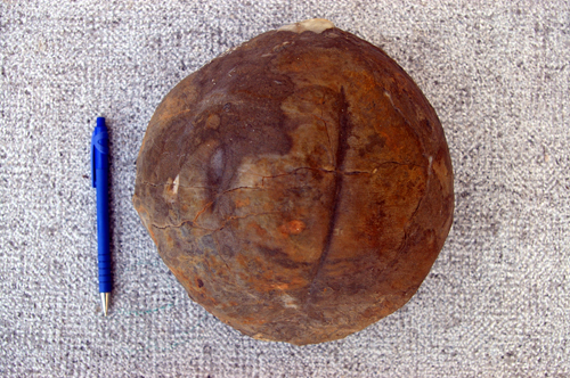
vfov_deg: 28.9
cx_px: 285
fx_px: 735
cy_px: 189
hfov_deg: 42.4
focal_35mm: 46
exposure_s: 1/90
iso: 200
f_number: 5.6
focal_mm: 31
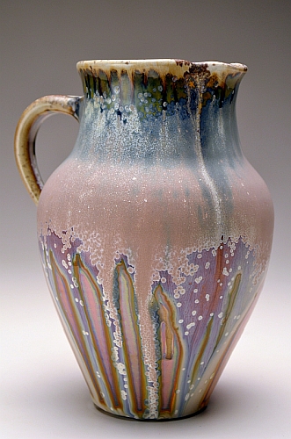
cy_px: 220
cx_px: 146
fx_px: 950
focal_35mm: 78
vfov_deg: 26.0
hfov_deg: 17.4
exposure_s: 1/60
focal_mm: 52
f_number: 8
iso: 400
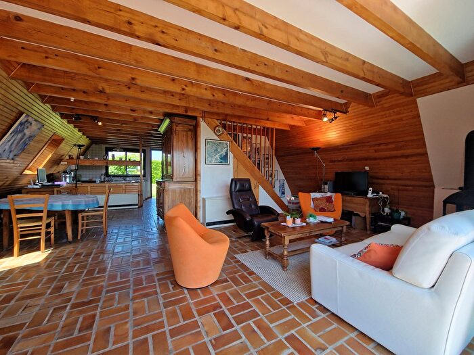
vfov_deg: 89.9
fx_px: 178
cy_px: 178
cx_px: 237
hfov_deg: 106.2
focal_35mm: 13
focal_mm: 2.2
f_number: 2.2
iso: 50
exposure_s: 1/159
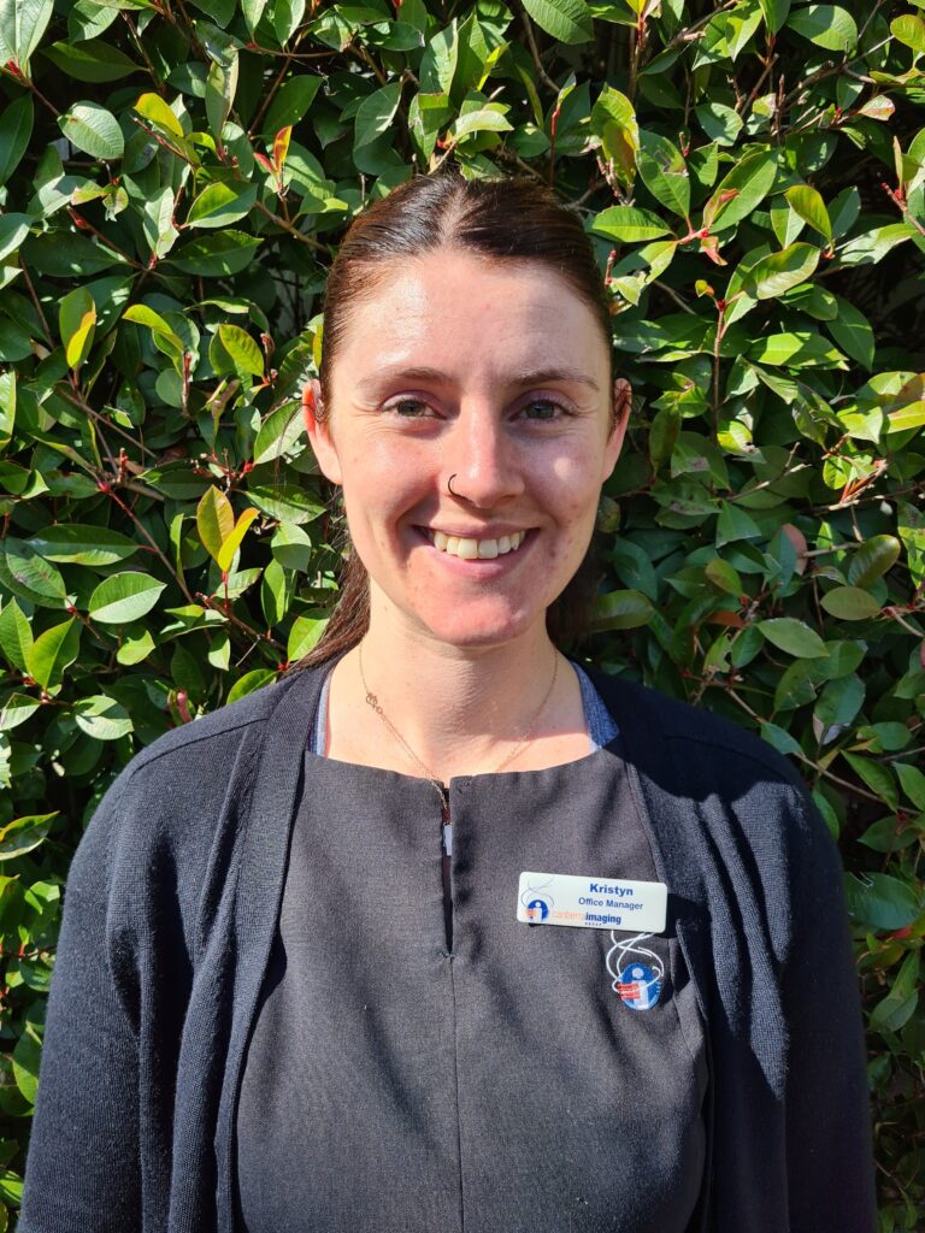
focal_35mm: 26
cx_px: 462
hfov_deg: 53.1
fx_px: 926
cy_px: 616
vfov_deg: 67.3
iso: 50
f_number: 1.8
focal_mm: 5.4
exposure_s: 1/1332
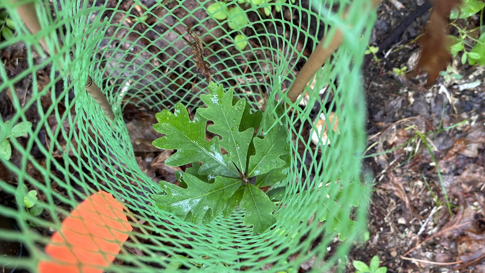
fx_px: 682
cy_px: 164
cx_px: 240
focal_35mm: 53
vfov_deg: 22.6
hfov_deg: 39.2
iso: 160
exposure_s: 1/60
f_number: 1.78
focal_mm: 6.86
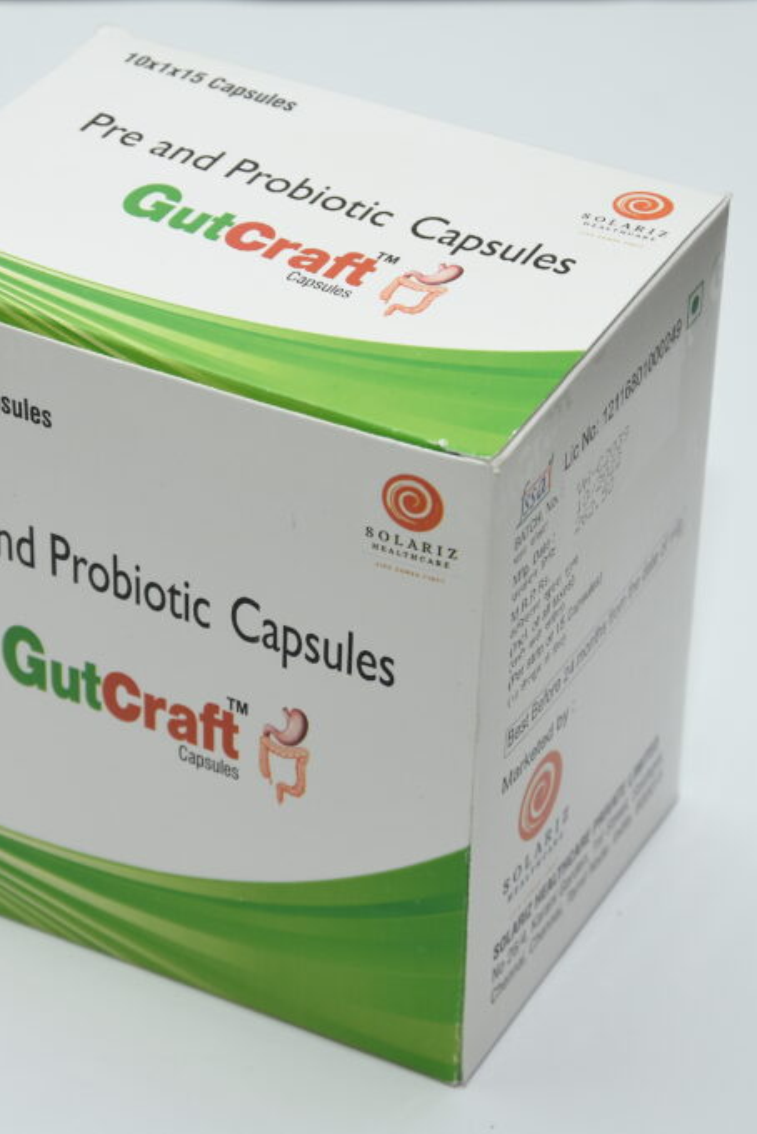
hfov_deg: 9.8
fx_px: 4411
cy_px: 568
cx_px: 280
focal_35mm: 140
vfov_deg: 14.6
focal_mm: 62
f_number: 7.1
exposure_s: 1/125
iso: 320
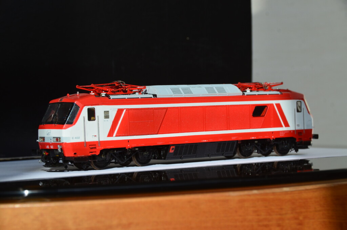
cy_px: 115
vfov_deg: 11.4
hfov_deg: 17.1
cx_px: 174
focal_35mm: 120
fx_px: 1154
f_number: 10
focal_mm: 80
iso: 320
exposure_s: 1/250
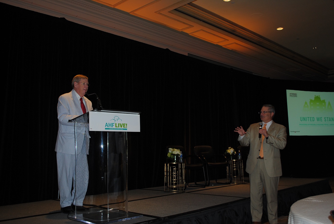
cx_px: 167
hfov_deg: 53.0
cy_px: 112
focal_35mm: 36
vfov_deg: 37.0
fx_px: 335
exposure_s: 1/60
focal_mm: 24
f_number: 4
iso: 200
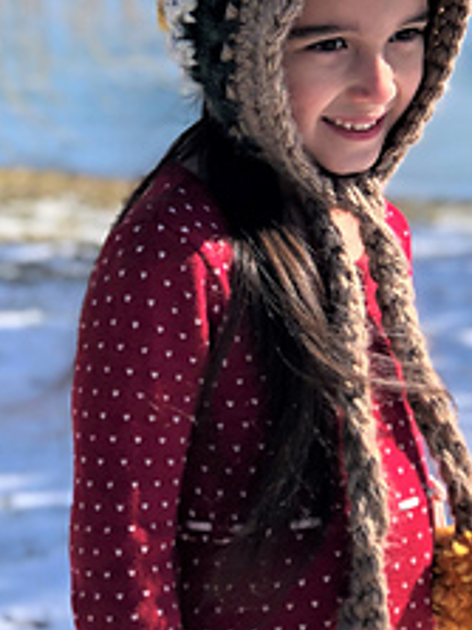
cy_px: 192
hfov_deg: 11.6
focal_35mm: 128
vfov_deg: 15.4
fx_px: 2329
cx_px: 194
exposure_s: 1/571
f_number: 2.8
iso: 20
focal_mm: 6.6
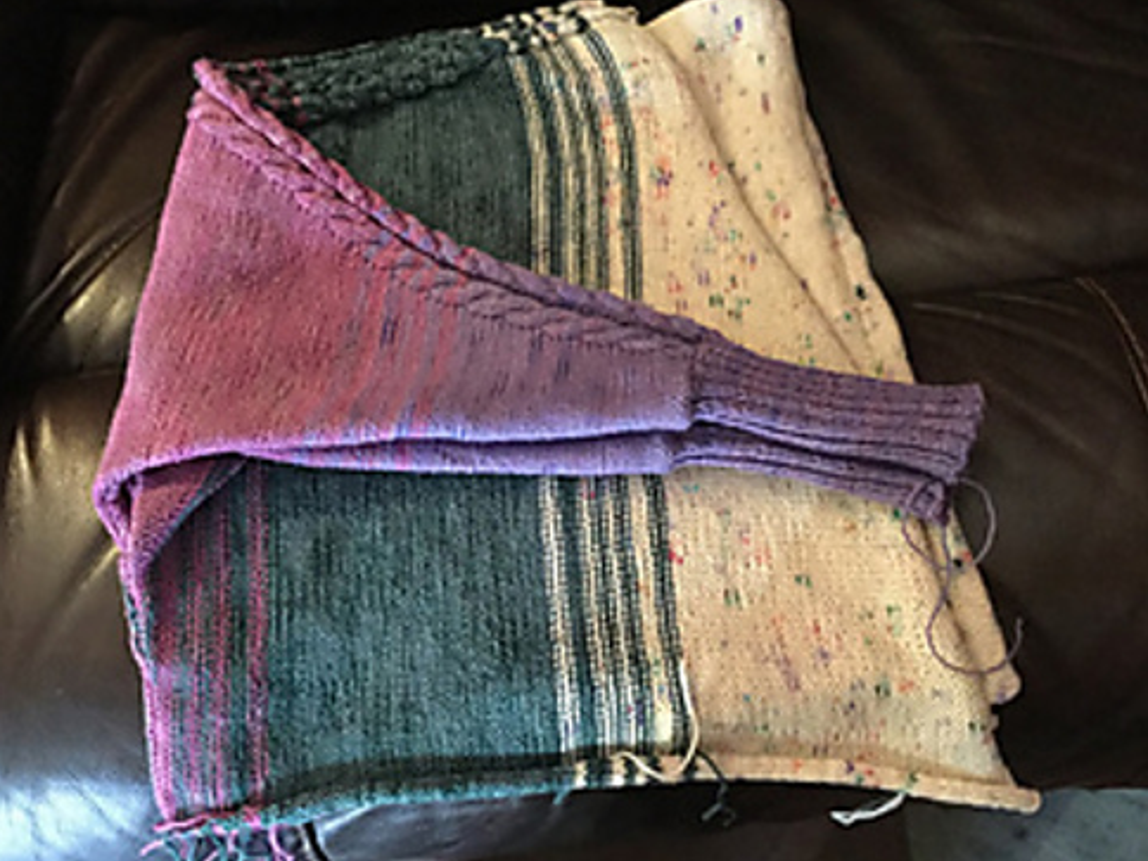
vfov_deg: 44.2
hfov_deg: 56.8
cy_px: 419
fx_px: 1061
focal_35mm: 32
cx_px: 557
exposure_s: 1/15
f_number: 2.4
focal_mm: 3.3
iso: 500
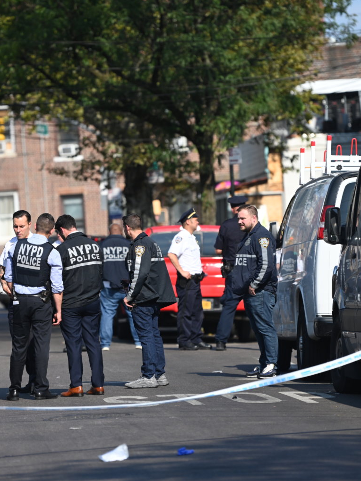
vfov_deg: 6.8
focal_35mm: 290
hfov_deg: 5.1
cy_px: 240
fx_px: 4033
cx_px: 112
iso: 360
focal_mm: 200
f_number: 3.5
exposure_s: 1/4000
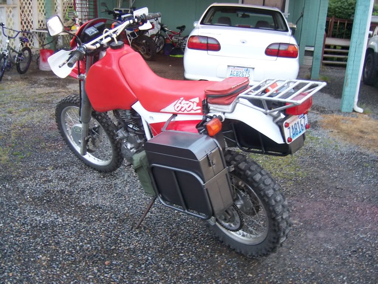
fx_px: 393
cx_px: 189
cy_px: 142
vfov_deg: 39.7
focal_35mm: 36
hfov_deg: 51.4
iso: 160
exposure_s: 1/10
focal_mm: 6.2
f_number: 2.8
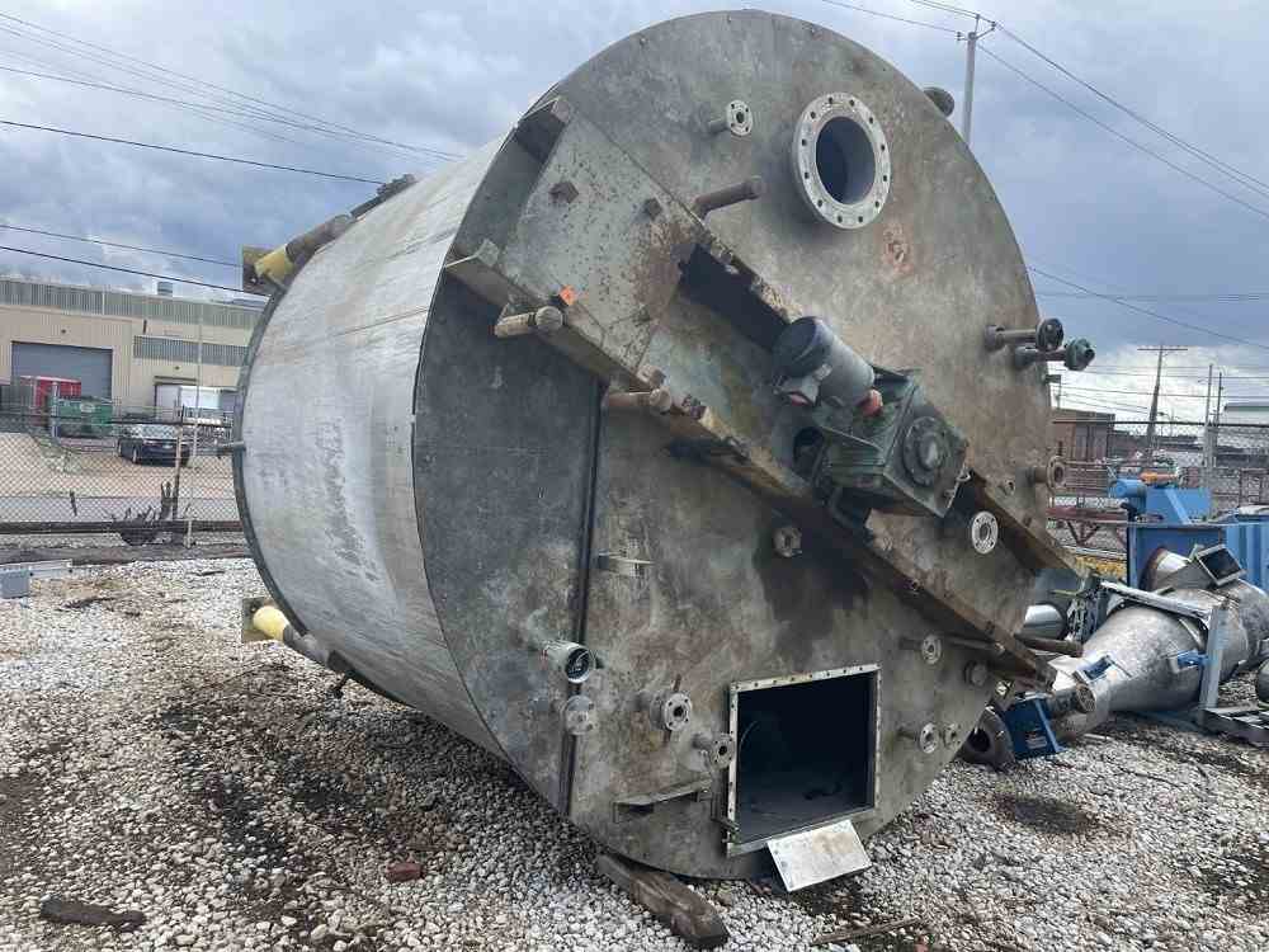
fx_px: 953
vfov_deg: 53.1
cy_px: 476
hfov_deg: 67.3
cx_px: 634
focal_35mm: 26
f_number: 1.6
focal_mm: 4.2
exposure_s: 1/1319
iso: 32
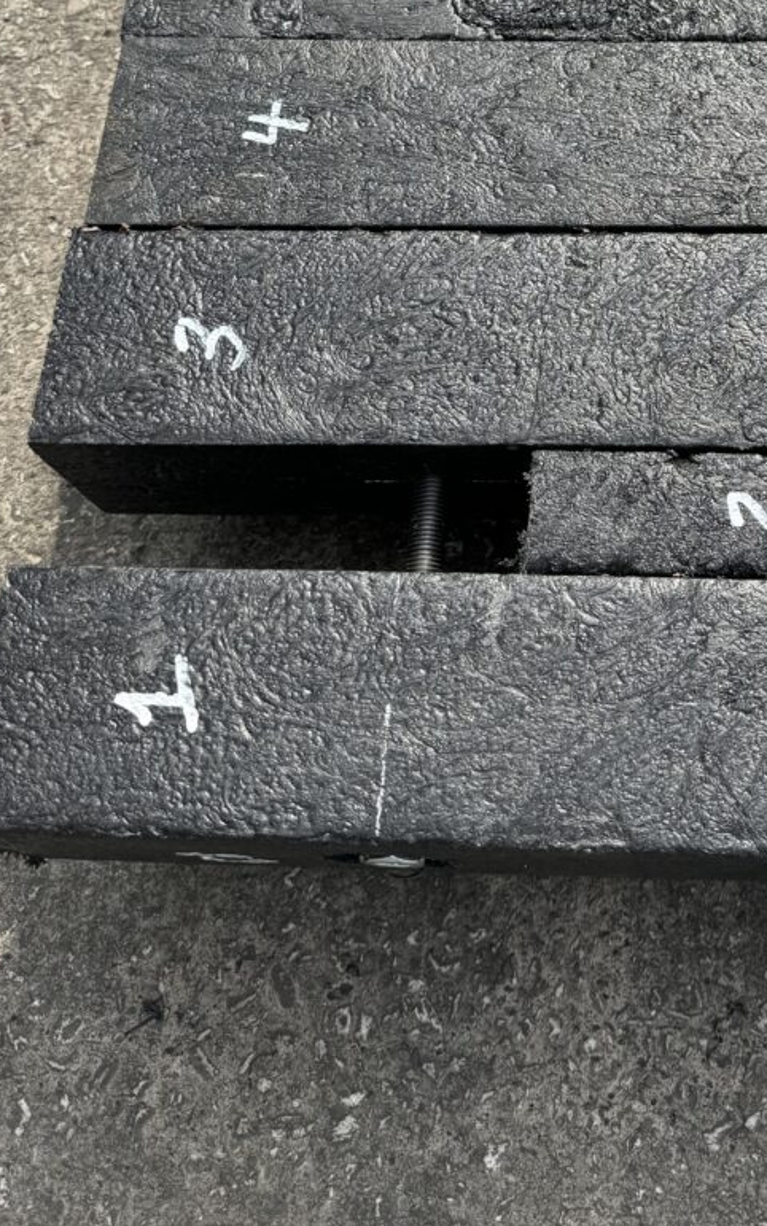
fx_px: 1471
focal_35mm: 44
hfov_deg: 28.4
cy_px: 208
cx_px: 644
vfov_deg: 42.7
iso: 80
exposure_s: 1/2710
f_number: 1.78
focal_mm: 6.76
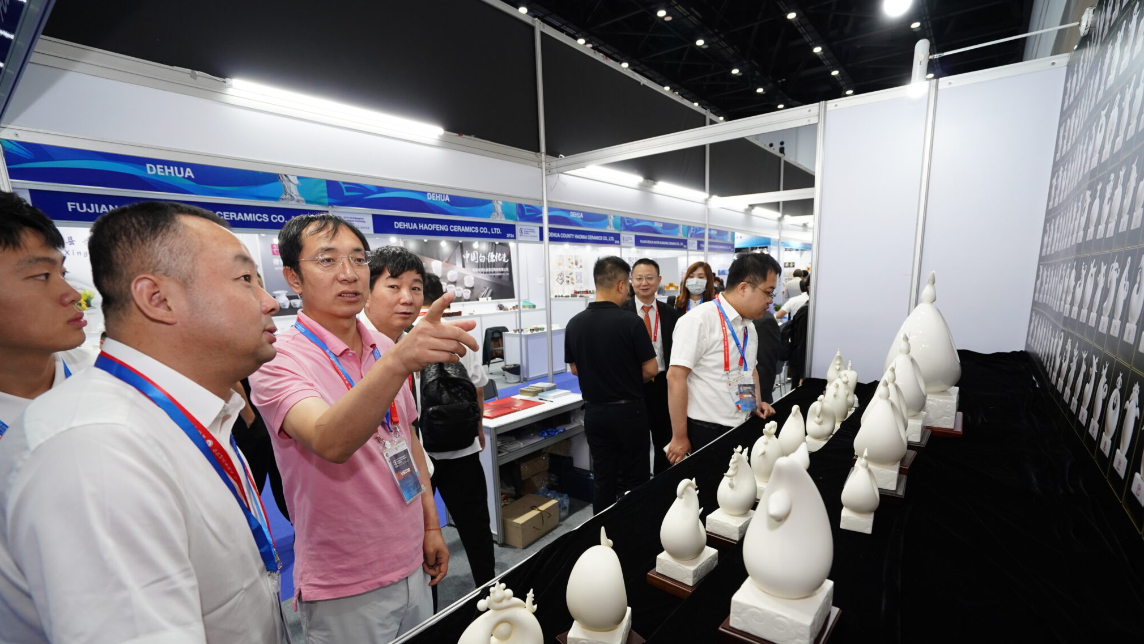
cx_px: 573
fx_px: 516
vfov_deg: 63.4
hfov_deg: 95.9
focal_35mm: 17
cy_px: 384
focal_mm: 16
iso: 1250
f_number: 4.5
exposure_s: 1/100
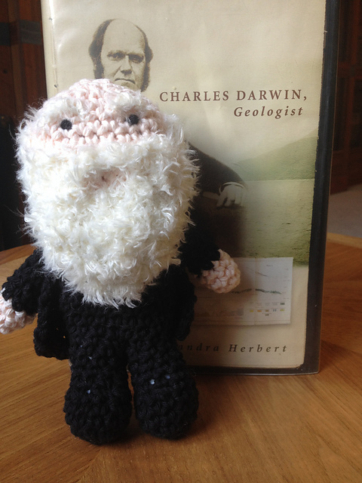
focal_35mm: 35
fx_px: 488
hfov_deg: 40.7
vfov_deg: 52.6
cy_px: 242
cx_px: 181
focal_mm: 4.28
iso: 50
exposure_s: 1/30
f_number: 2.4
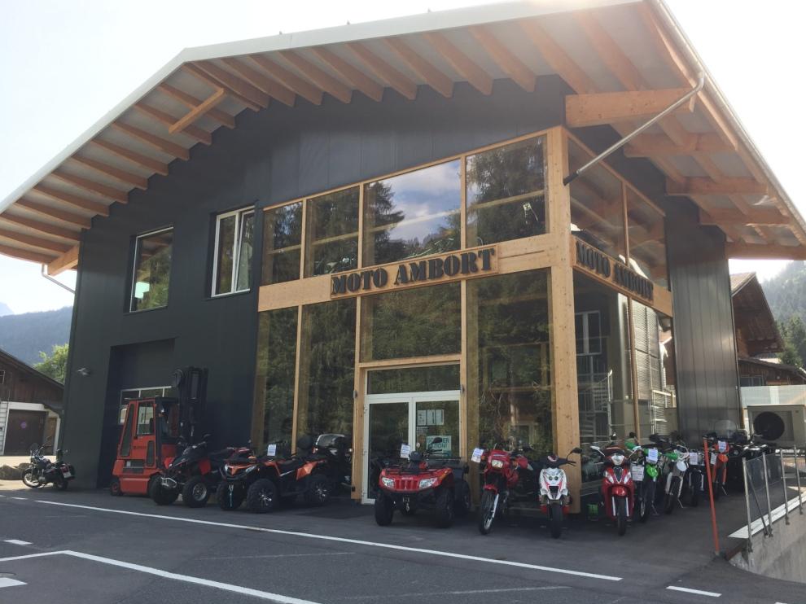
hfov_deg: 60.0
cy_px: 300
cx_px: 416
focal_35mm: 30
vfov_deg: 46.8
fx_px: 698
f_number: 2.2
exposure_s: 1/421
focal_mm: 4.15
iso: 32
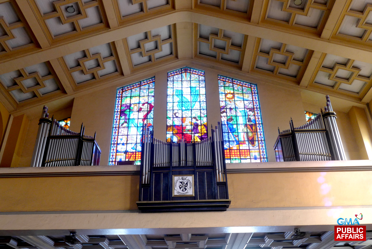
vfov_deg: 41.1
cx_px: 186
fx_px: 331
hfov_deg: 58.7
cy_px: 124
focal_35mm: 32
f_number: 2.8
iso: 200
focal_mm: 6.3
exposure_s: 1/30
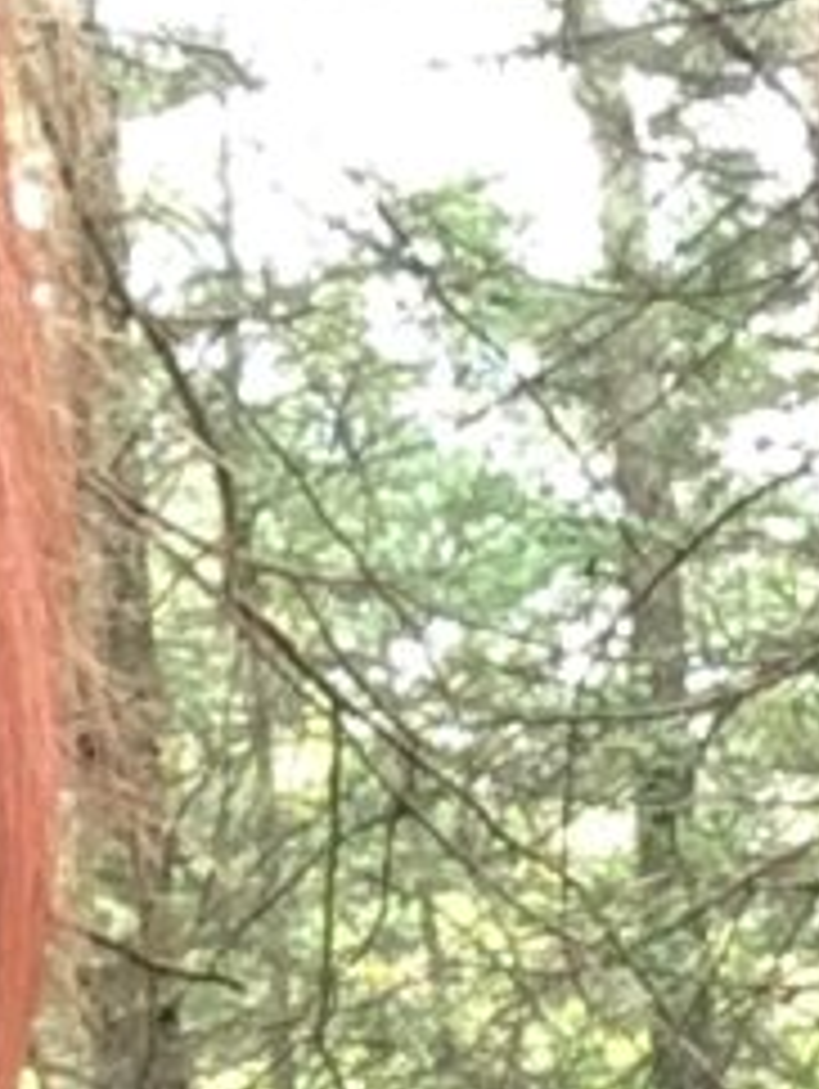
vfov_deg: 15.0
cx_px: -500
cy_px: 734
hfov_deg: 10.8
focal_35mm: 131
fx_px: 4125
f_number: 2.4
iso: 160
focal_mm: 2.15
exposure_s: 1/30
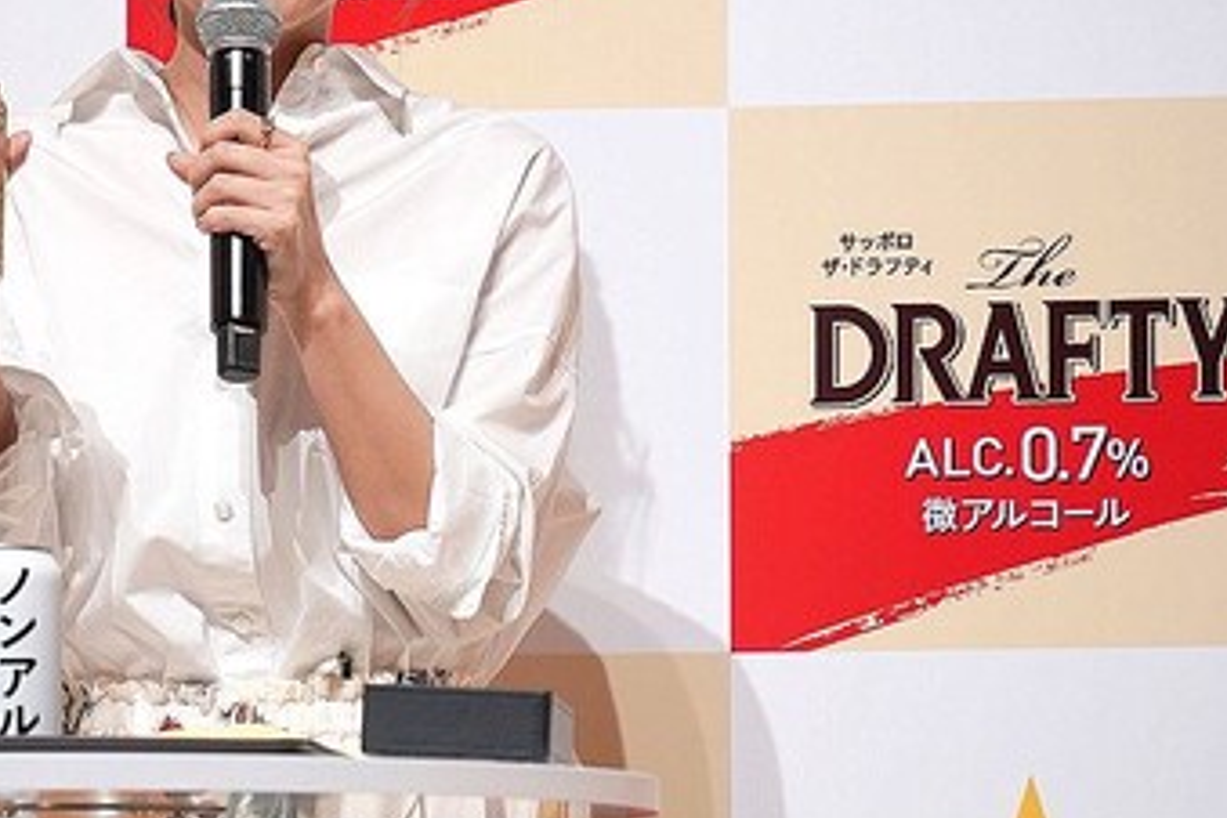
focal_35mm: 377
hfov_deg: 5.5
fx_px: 12848
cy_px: 333
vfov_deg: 3.6
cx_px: 107
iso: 800
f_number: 5.6
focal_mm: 200
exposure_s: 1/250
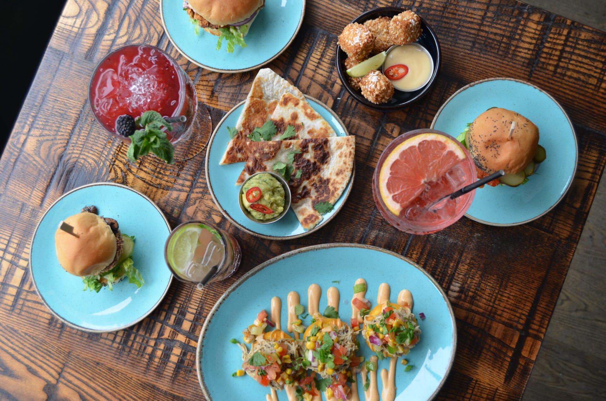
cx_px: 303
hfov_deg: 39.0
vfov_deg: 26.4
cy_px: 200
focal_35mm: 51
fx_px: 857
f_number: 5.6
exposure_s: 1/60
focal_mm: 34
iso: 180
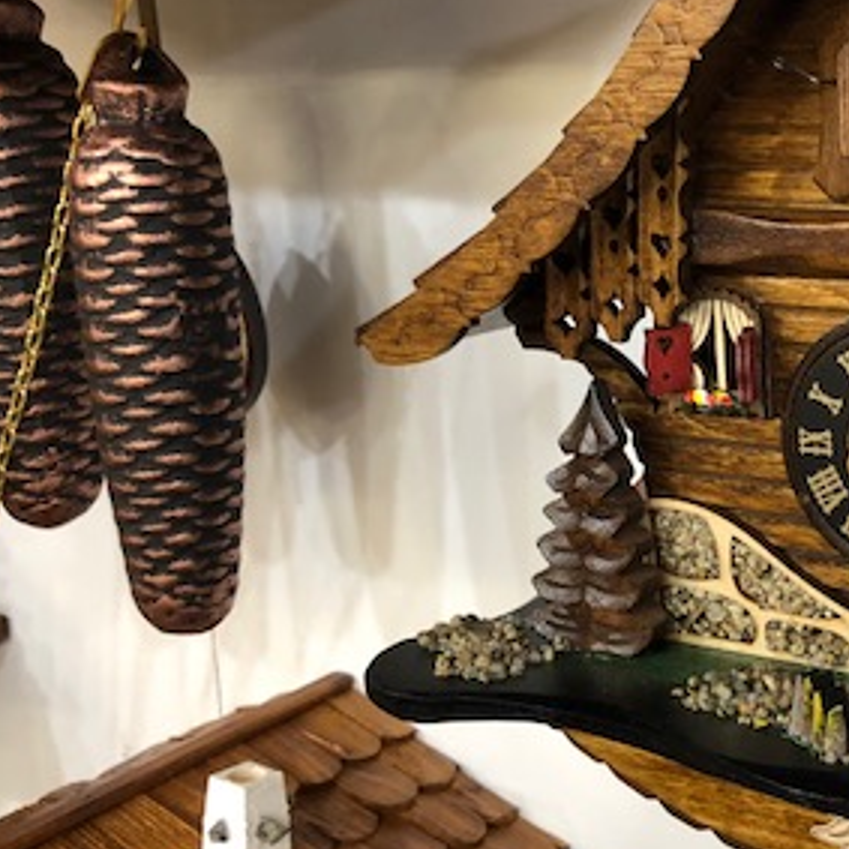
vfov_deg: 30.4
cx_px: 786
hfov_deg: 29.2
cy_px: 312
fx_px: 1554
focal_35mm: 56
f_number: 1.8
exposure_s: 1/15
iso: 40
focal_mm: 3.99
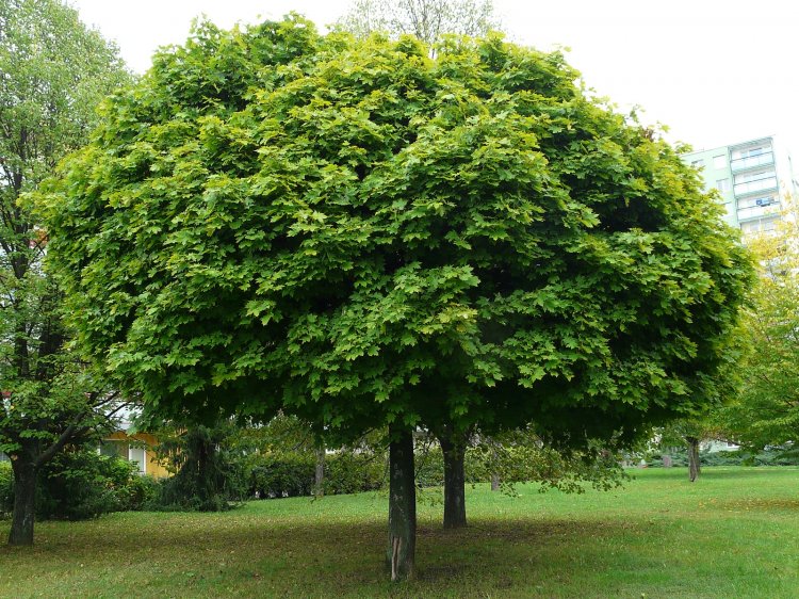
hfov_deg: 52.6
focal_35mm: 35
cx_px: 400
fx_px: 808
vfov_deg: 40.7
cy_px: 300
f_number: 3.2
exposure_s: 1/100
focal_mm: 5.7
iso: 100
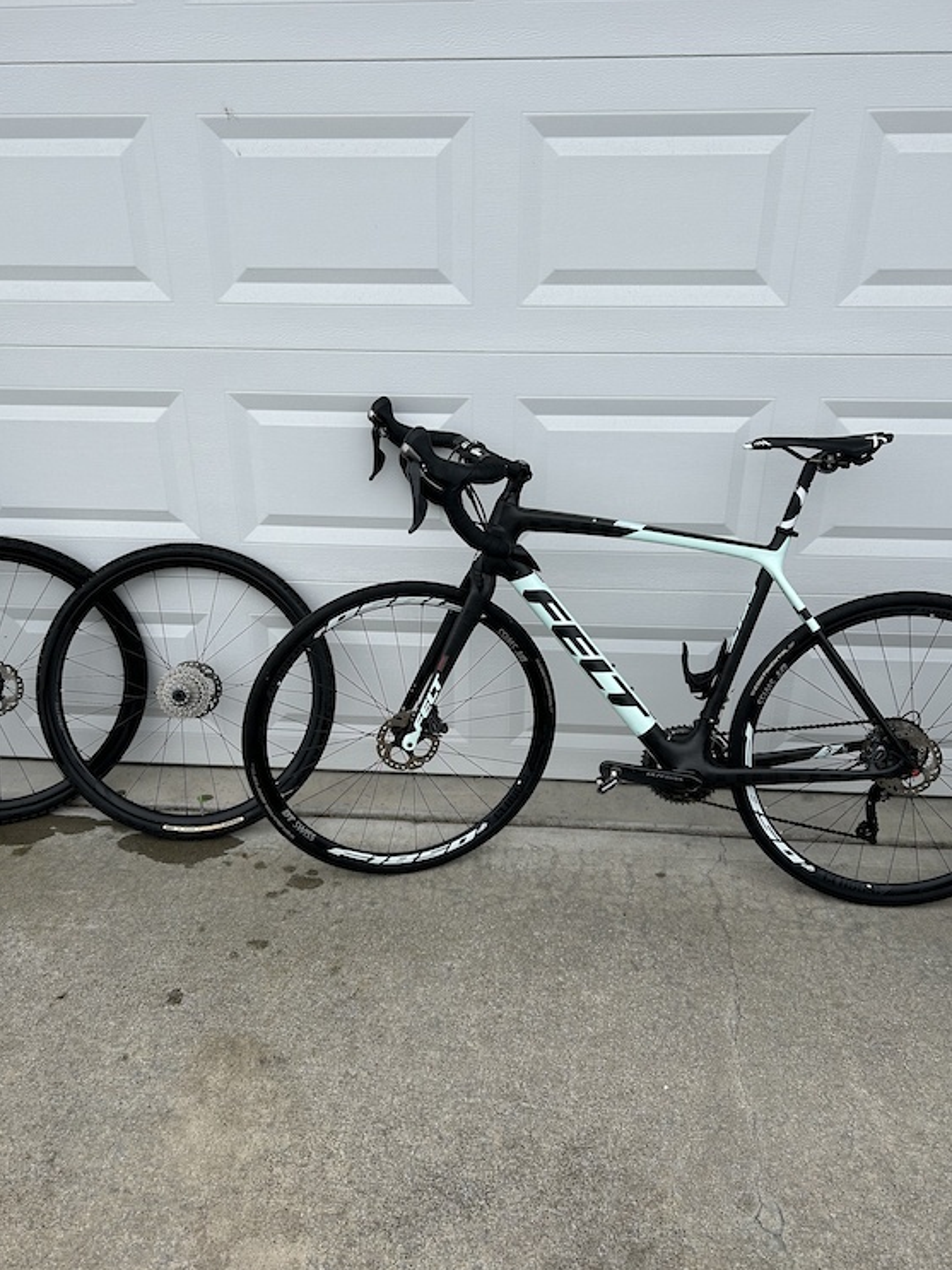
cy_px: 634
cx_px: 455
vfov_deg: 63.5
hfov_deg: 49.7
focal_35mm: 28
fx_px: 1027
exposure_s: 1/1698
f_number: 1.5
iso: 50
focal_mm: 5.7
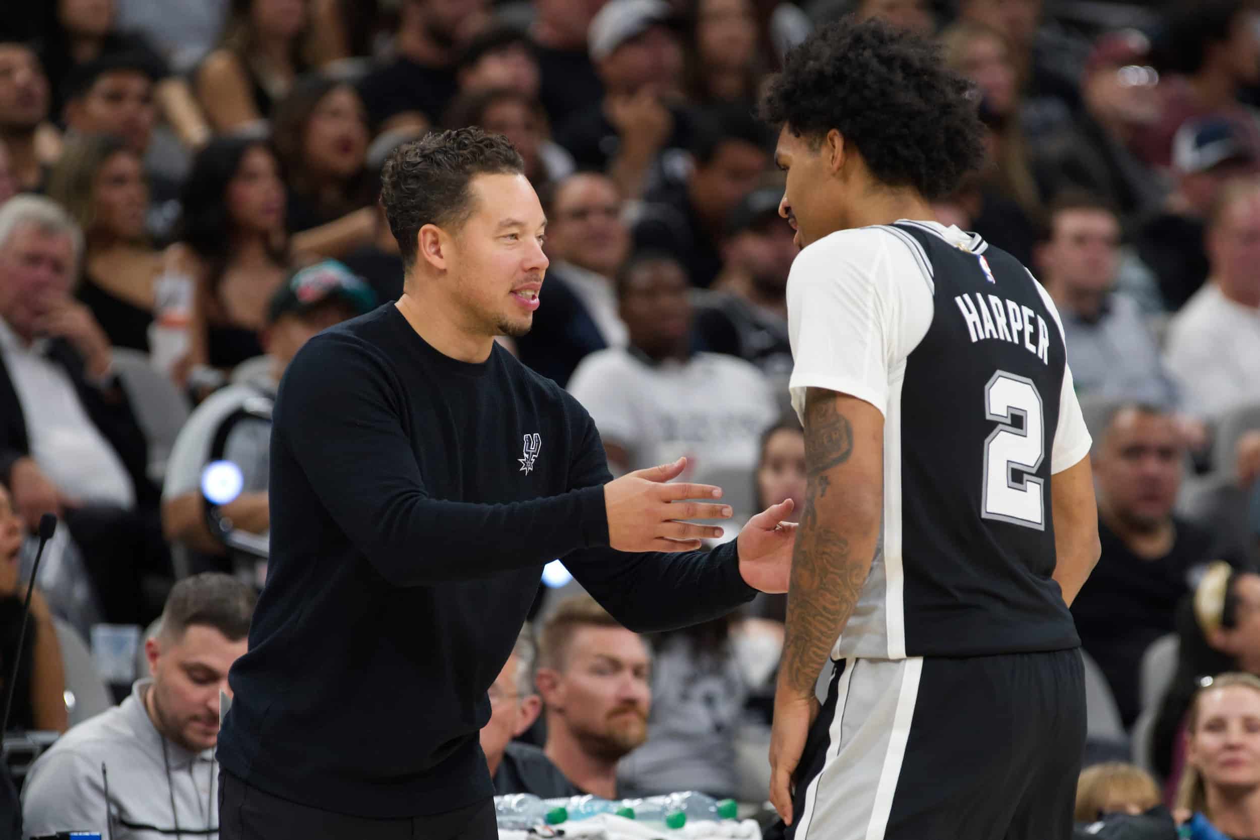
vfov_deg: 4.9
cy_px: 420
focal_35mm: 280
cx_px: 630
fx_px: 9798
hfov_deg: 7.4
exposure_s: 1/1000
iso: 4000
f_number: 2
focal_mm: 280
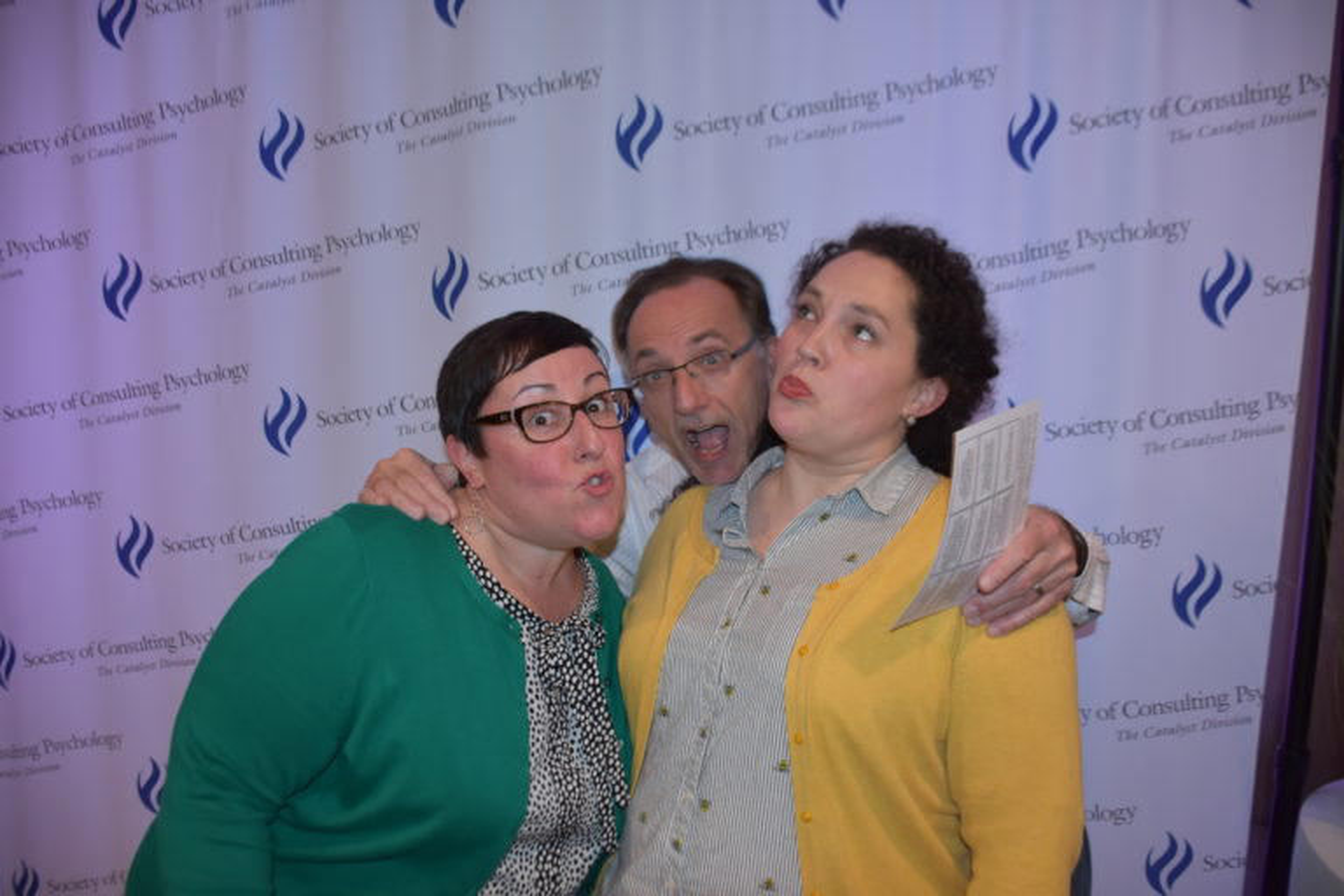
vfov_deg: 47.9
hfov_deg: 67.4
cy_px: 448
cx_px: 672
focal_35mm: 27
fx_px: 1008
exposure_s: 1/60
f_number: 3.5
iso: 800
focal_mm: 18
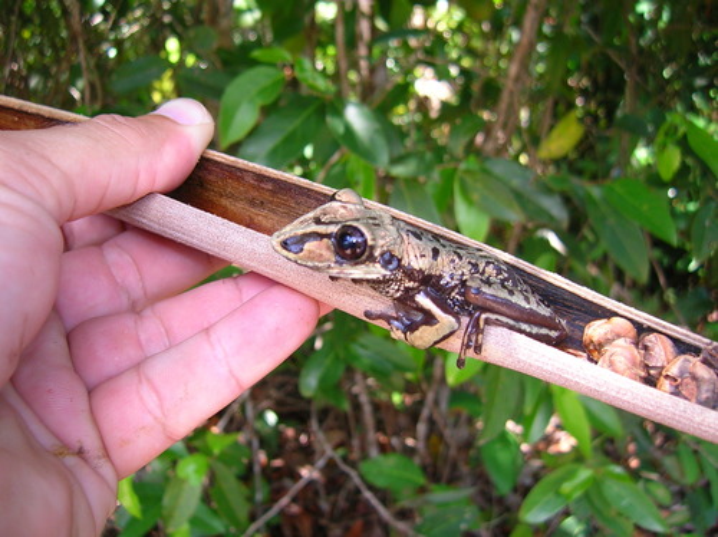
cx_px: 359
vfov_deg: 41.7
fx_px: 705
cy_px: 268
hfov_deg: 54.0
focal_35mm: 34
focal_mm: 5.7
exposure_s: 1/49
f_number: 2.9
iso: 50
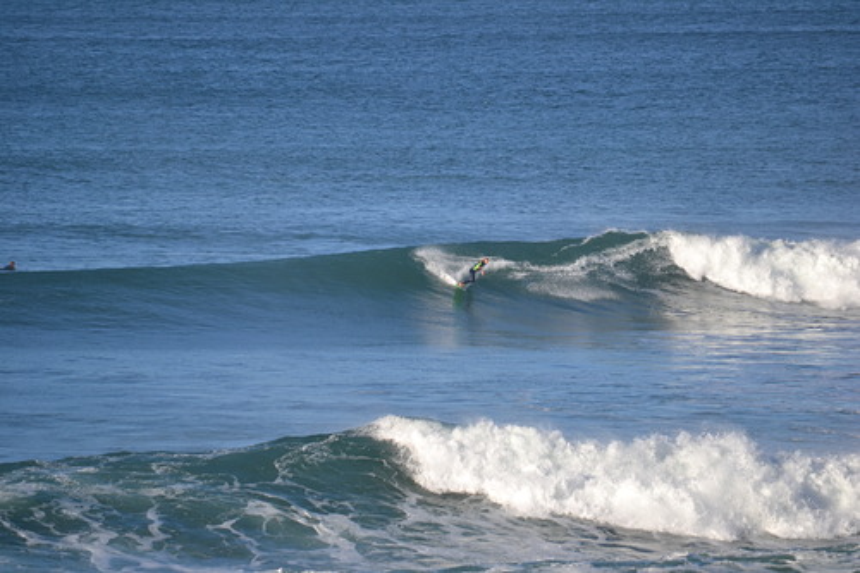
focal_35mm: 450
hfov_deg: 4.6
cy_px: 286
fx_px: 10746
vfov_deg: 3.1
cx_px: 430
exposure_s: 1/500
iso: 125
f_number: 5.6
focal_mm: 300
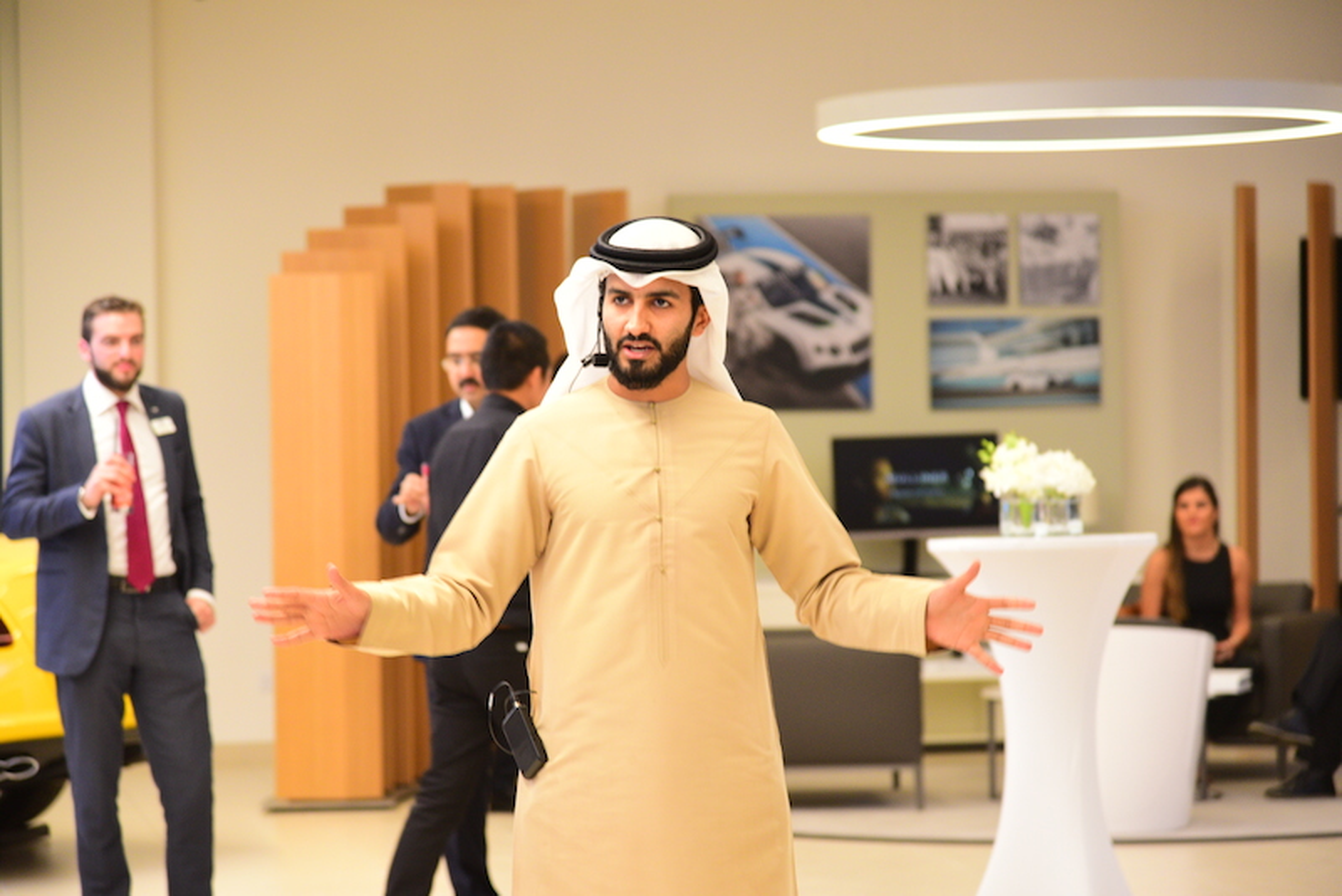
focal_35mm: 120
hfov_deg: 17.1
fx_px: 4475
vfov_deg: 11.4
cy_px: 448
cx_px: 671
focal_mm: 120
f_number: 4
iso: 1600
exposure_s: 1/125
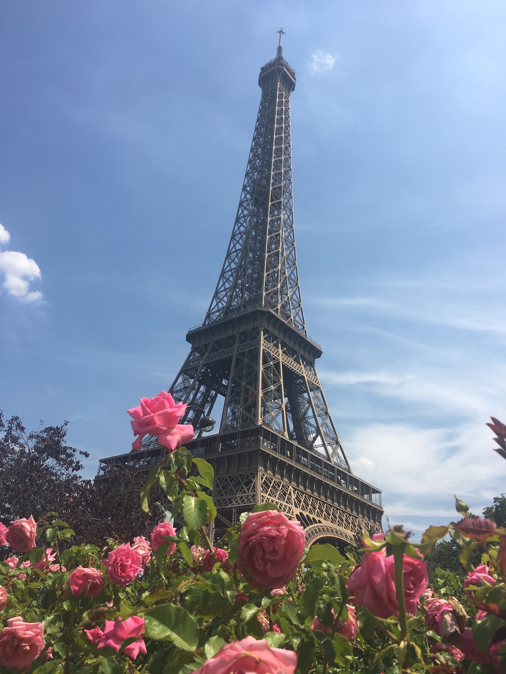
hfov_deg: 48.2
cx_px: 253
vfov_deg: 61.7
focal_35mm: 29
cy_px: 337
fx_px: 565
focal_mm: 4.15
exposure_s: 1/2137
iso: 25
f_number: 2.2
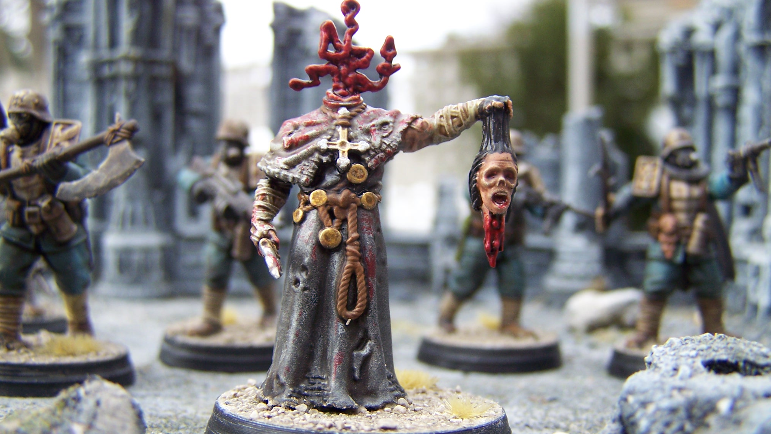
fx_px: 859
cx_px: 390
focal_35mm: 42
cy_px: 234
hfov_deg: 48.4
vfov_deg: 28.3
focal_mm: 6.3
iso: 80
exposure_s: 1/160
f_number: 2.8
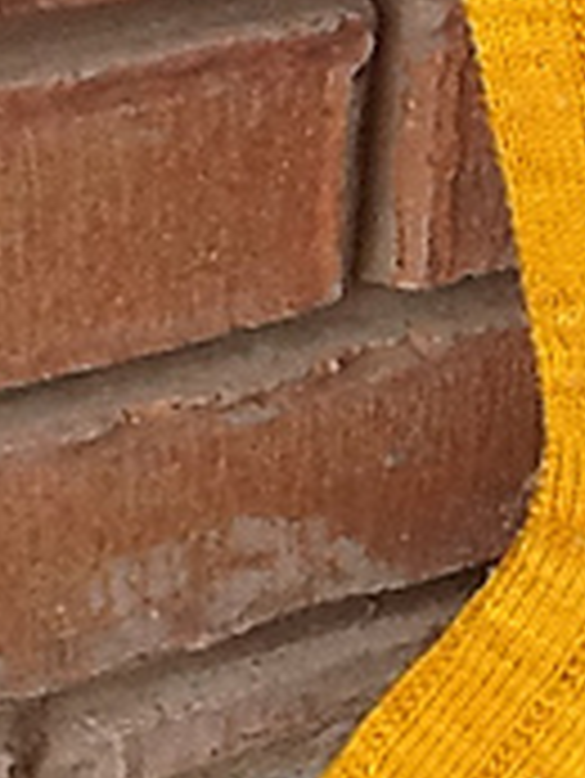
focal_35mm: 127
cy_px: 409
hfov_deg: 11.5
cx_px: 700
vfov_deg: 15.5
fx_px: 2858
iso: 80
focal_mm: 2.03
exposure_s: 1/120
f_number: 2.4
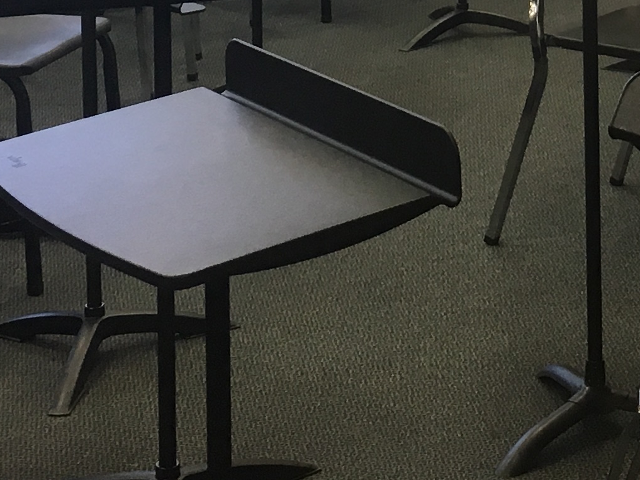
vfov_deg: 12.1
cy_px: -310
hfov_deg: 16.8
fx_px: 2126
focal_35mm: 115
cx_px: 598
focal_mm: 4.15
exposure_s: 1/30
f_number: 2.2
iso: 50
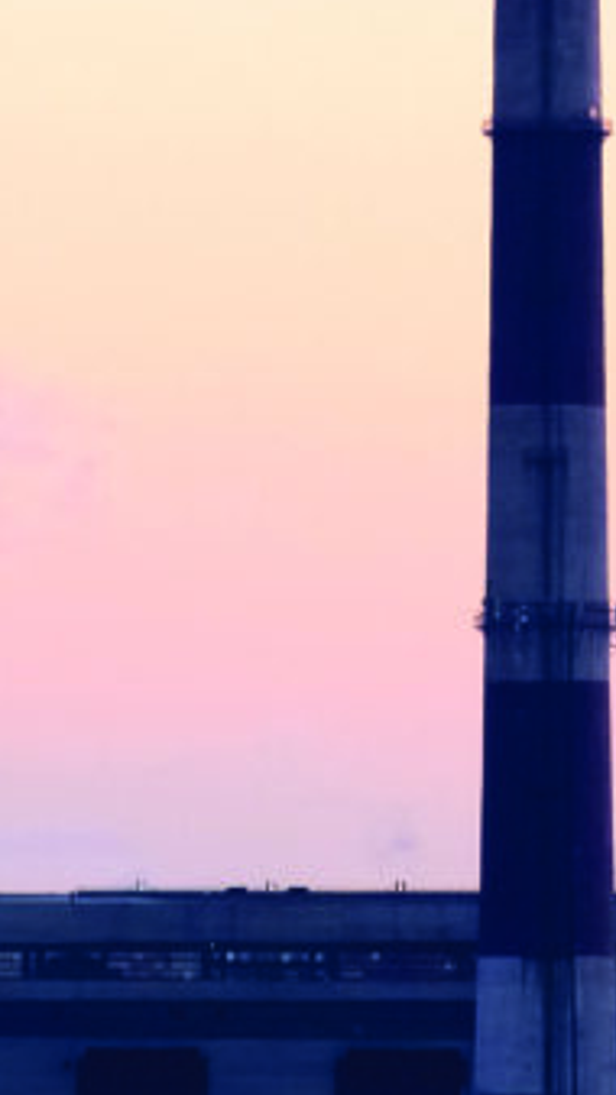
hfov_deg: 1.0
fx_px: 33614
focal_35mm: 1157
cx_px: -91
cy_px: -431
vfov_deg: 1.9
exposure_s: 1/120
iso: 400
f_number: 9
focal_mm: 161.8
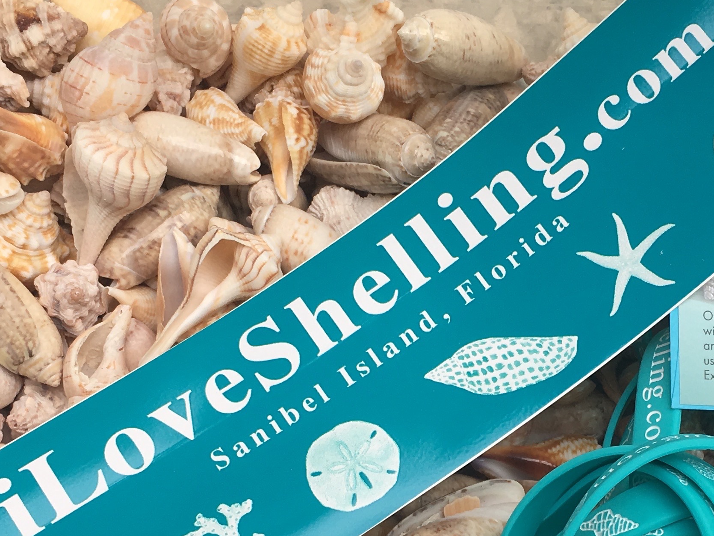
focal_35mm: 70
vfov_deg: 20.5
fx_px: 1444
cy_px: 492
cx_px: 493
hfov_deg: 27.6
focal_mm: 4.15
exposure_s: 1/308
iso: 25
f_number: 2.2
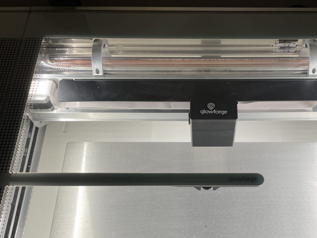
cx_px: 207
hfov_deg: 44.2
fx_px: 385
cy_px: 176
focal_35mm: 42
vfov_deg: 33.7
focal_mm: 4.2
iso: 50
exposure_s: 1/103
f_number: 1.6
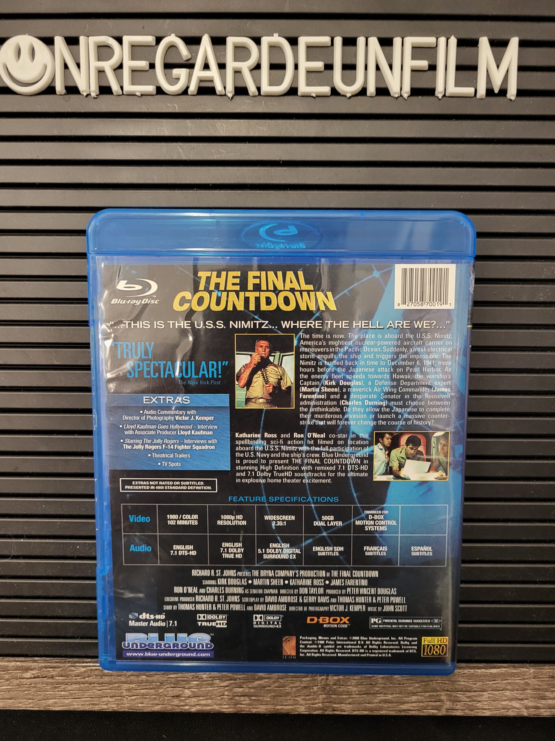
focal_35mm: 26
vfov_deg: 67.3
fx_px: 556
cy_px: 370
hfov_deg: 53.1
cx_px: 278
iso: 500
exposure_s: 1/40
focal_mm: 5.4
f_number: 1.8
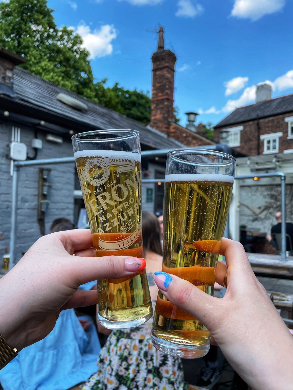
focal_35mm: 27
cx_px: 151
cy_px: 195
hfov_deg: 51.4
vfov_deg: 65.3
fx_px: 305
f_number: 1.6
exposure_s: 1/940
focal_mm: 4.2
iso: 32
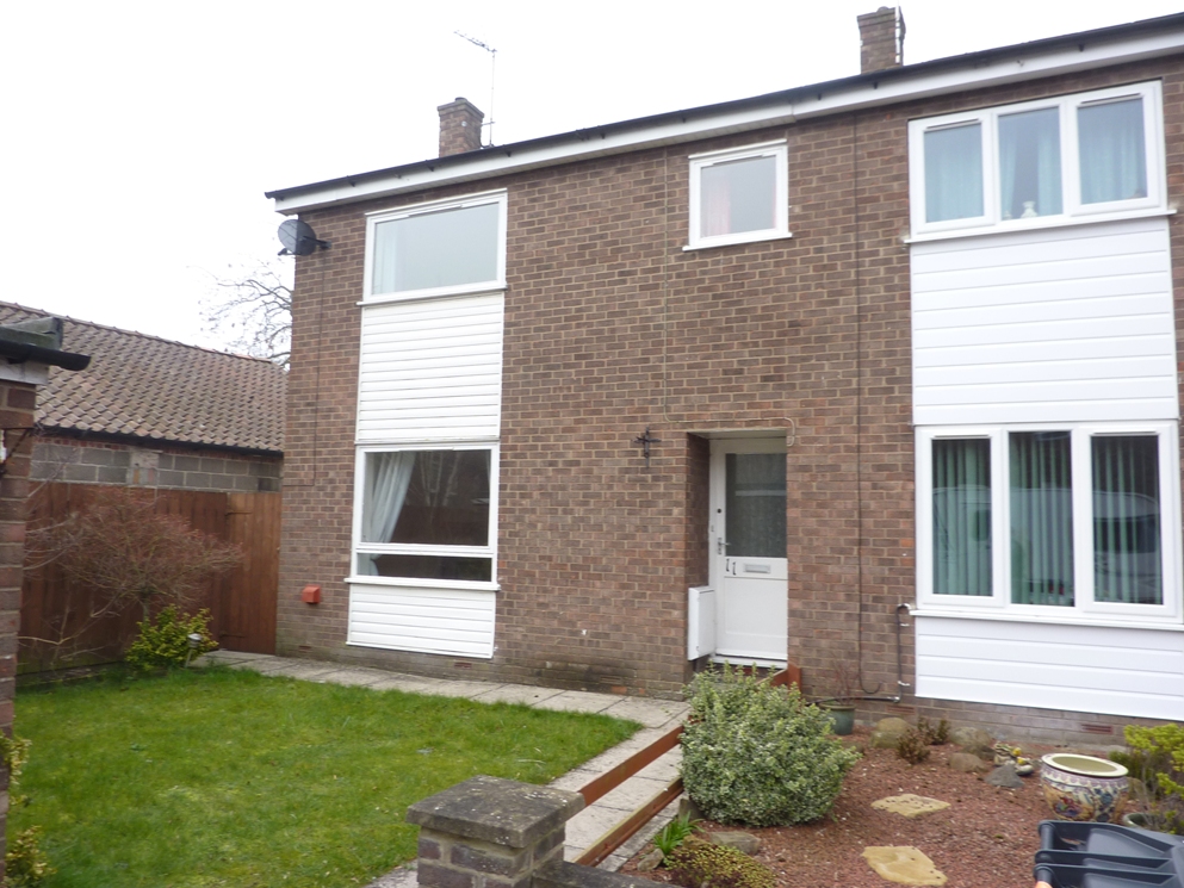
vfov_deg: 54.9
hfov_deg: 69.4
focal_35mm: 25
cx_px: 592
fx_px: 855
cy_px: 444
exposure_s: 1/125
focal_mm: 4.1
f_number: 3.5
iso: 80
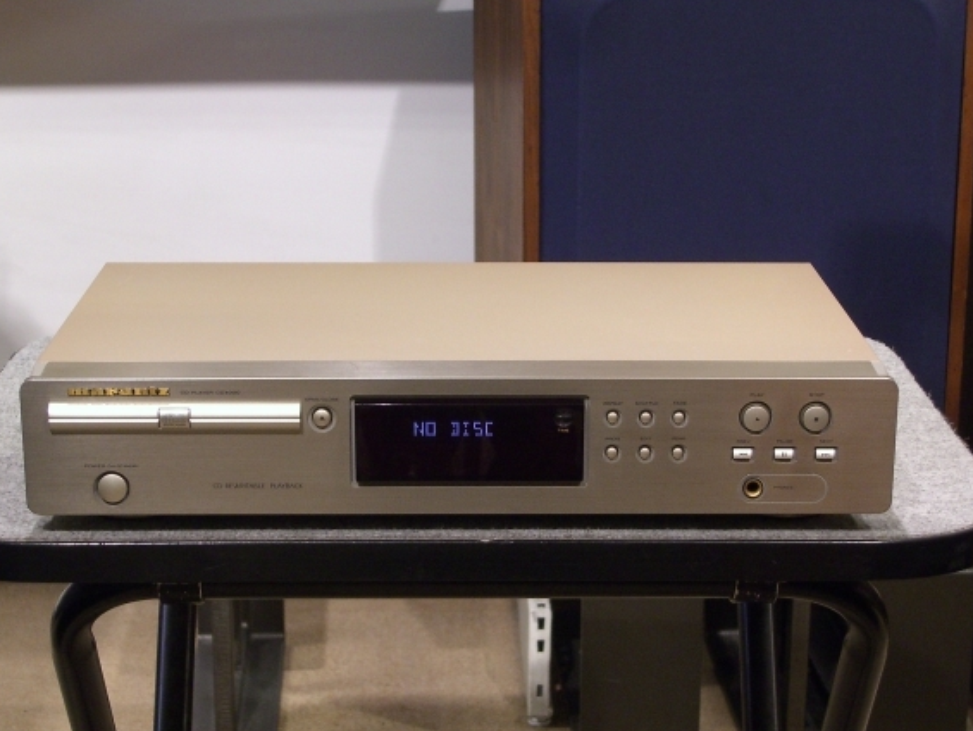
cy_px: 412
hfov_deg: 25.3
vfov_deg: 19.1
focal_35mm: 77
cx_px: 463
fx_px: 2165
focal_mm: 14.2
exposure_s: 1/10
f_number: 4
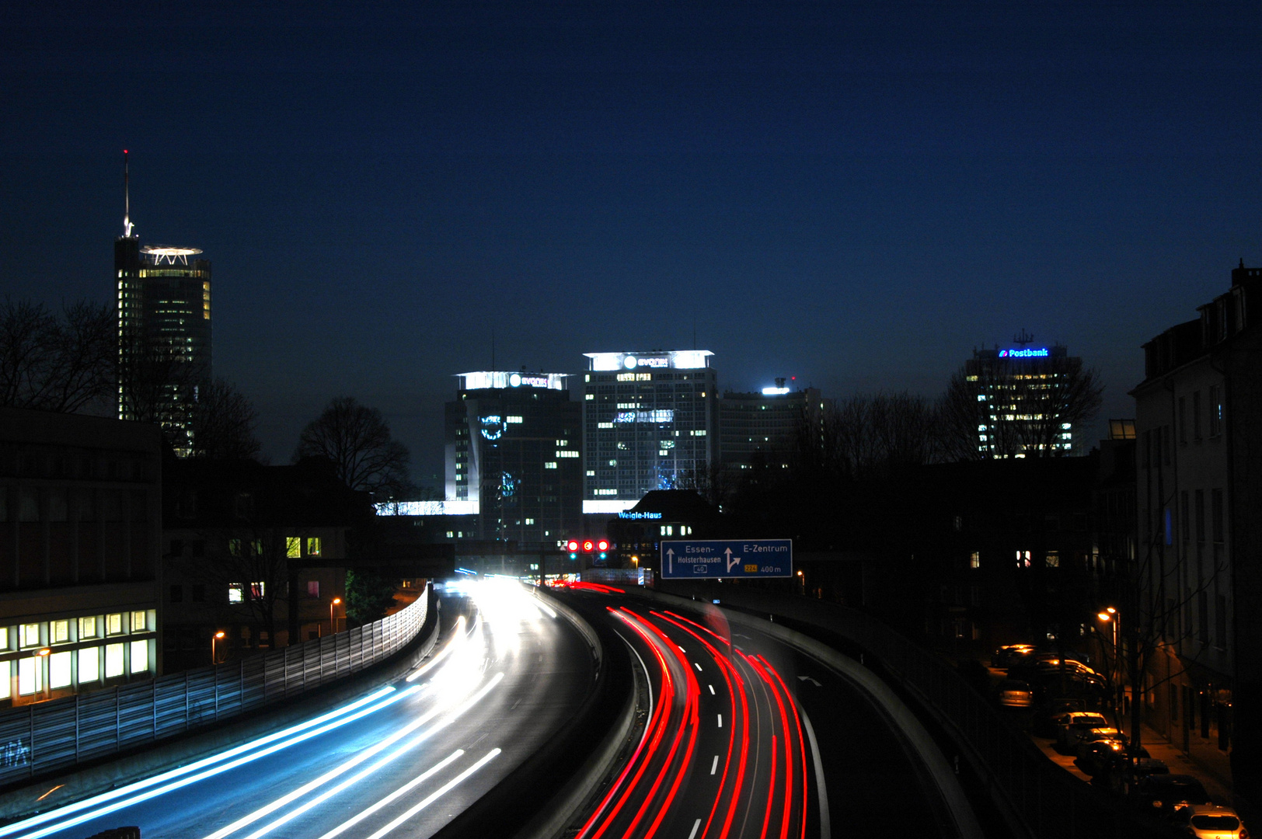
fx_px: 2102
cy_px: 420
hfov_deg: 33.4
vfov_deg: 22.6
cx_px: 631
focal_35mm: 60
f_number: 11
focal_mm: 40
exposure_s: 4
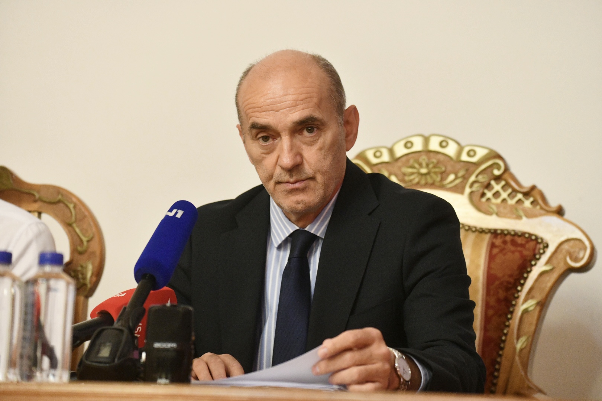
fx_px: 2174
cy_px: 200
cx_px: 301
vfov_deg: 10.5
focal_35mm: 130
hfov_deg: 15.8
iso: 6400
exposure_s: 1/250
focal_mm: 130
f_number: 4
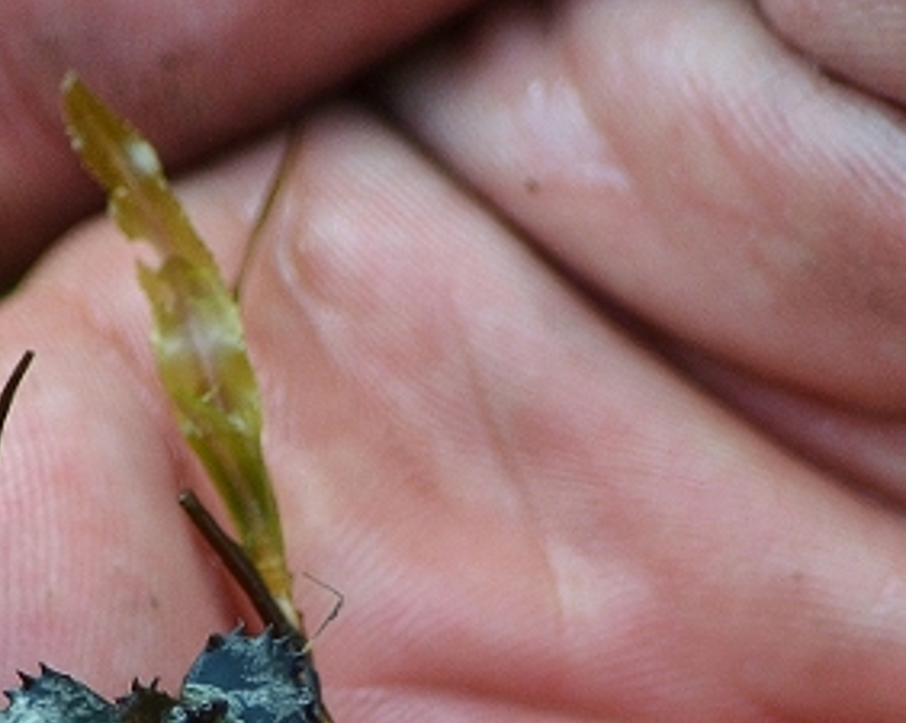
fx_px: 41010
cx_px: 369
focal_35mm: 1531
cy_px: 643
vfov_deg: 1.0
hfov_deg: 1.3
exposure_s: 1/400
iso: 200
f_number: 5.6
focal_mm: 300
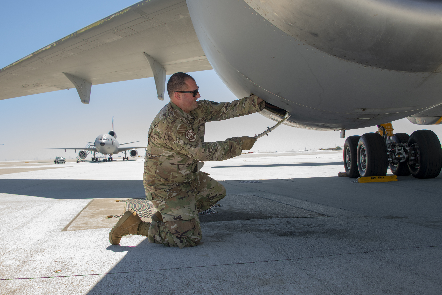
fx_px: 344
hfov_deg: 65.5
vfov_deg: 46.4
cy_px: 148
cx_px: 221
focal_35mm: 28
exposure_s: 1/250
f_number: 7.1
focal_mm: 28
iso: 400
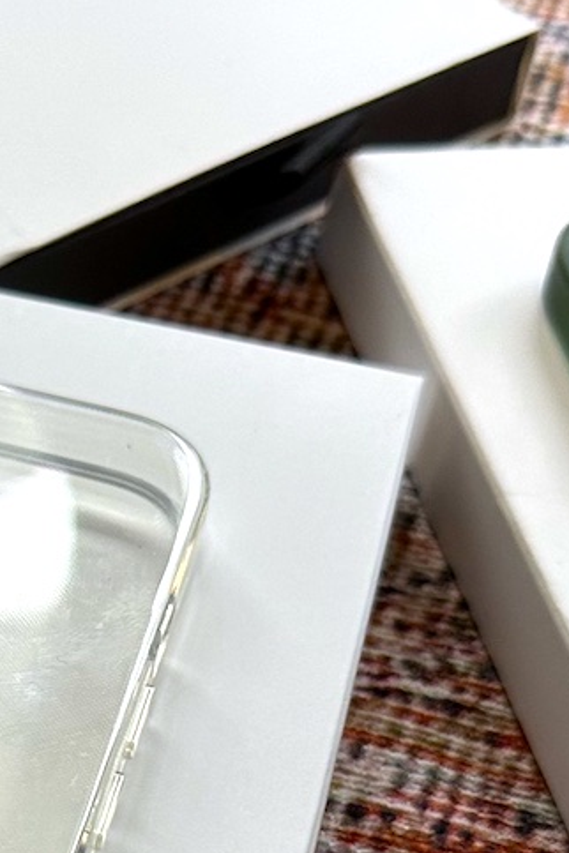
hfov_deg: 14.0
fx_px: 2205
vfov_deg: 21.0
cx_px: -205
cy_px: 910
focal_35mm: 93
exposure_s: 1/120
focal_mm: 6.86
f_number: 1.78
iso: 125
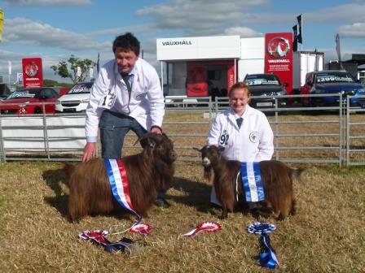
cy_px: 136
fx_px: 401
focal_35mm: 38
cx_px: 182
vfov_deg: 37.7
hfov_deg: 49.0
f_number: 10
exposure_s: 1/160
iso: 100
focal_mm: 6.8
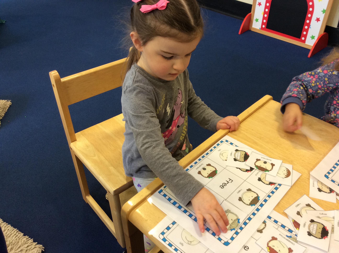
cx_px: 170
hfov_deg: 56.9
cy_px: 126
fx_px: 313
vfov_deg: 44.1
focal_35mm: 32
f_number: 2.4
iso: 80
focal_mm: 3.3
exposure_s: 1/25
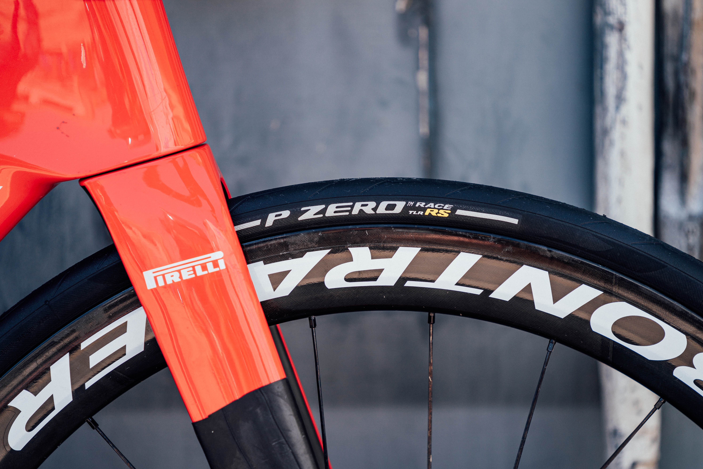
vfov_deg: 6.8
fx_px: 3925
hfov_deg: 10.2
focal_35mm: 201
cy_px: 235
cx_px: 351
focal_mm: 200
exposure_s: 1/640
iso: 200
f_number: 2.8
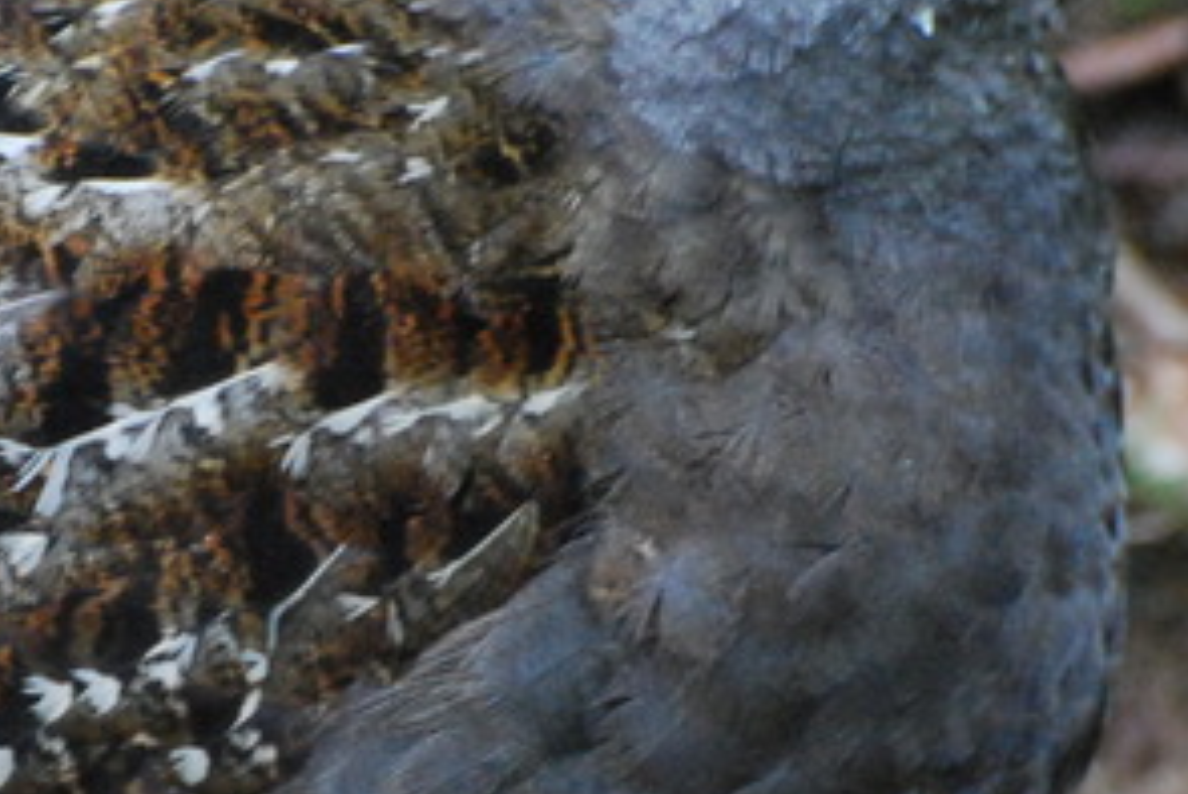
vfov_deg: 1.1
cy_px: 453
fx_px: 39552
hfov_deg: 1.7
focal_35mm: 1198
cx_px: 101
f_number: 5.6
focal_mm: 230
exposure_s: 1/5
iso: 1600
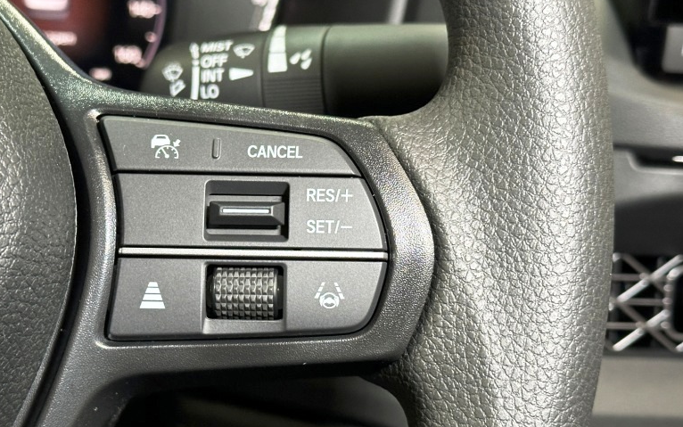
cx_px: 259
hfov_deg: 30.1
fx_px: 1266
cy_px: 221
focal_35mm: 68
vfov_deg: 19.1
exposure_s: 1/40
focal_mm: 6.86
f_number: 1.78
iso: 400
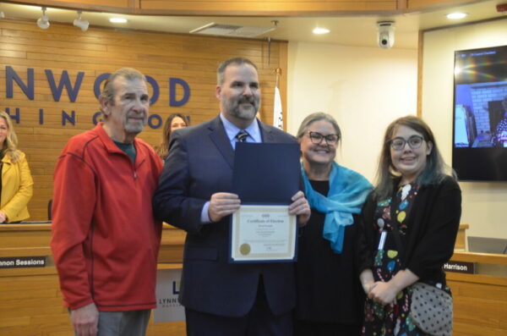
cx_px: 254
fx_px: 885
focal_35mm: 63
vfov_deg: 21.5
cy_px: 168
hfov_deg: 32.0
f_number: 4.5
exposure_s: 1/30
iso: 1400
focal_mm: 42
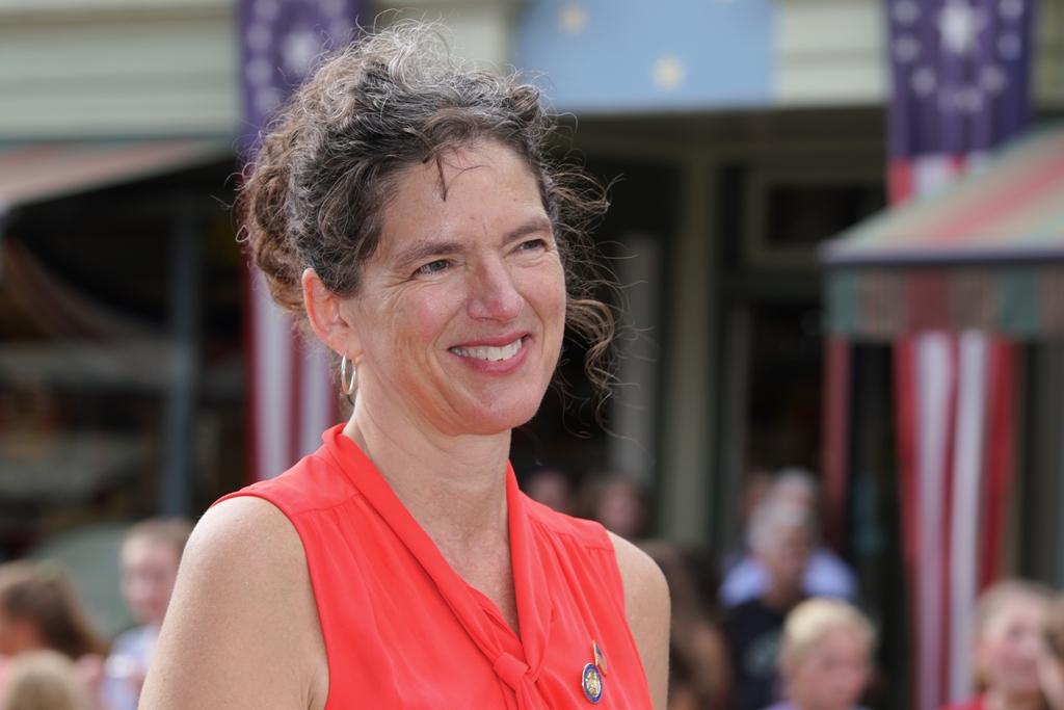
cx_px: 532
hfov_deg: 17.1
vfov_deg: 11.4
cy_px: 355
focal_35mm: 120
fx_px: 3547
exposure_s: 1/160
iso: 100
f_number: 5.6
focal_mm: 120
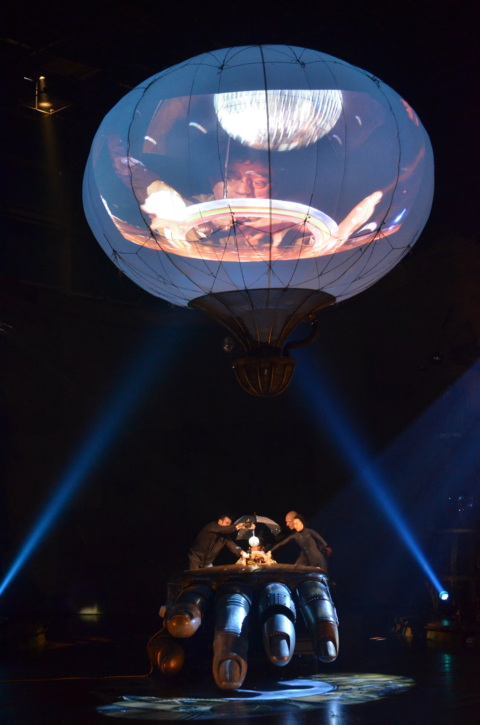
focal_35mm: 52
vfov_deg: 37.9
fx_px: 1055
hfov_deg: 25.6
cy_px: 362
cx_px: 240
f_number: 3.2
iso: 2500
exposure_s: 1/60
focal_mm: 35
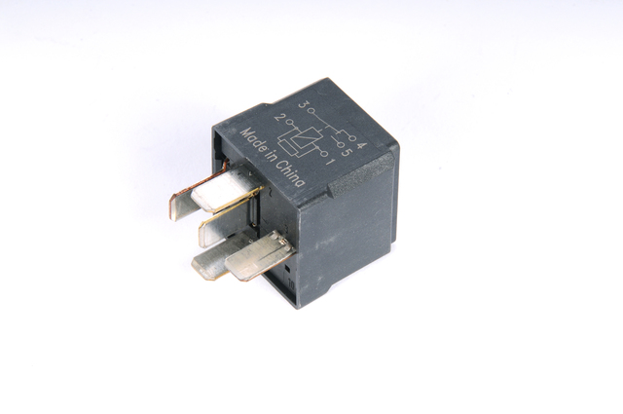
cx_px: 312
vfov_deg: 4.6
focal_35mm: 300
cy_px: 207
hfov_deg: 6.9
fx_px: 5185
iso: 320
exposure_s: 1/200
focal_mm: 200
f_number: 25
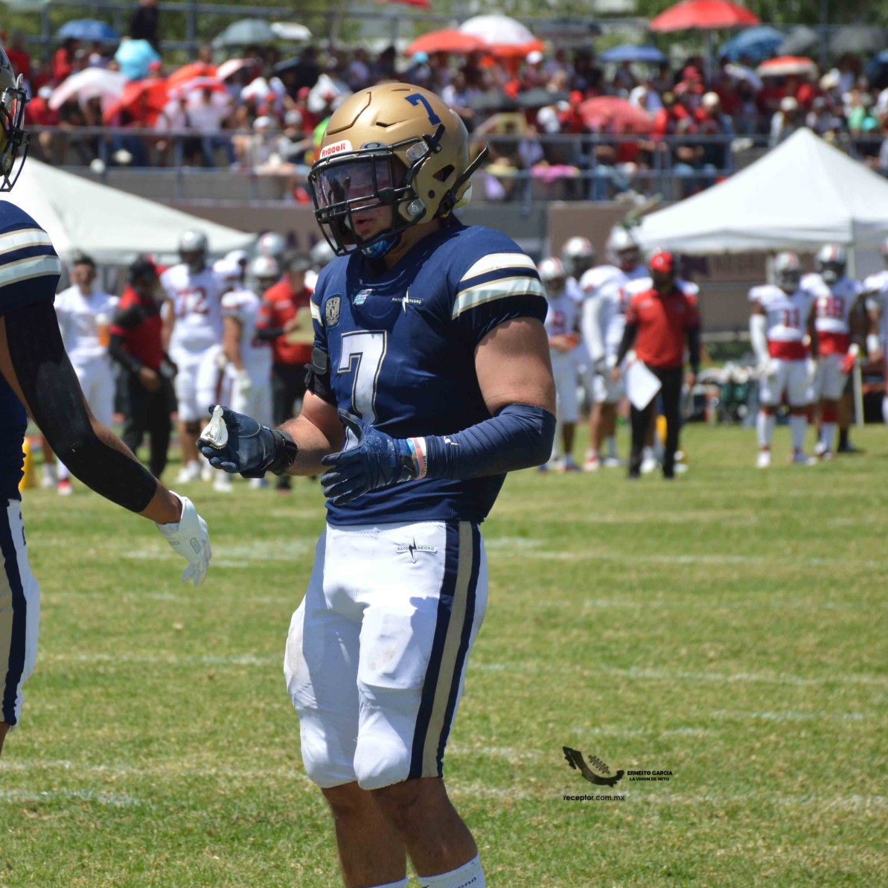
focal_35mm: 223
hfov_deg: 7.8
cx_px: 314
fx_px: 6472
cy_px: 444
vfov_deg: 7.8
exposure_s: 1/1600
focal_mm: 116
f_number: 5.6
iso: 400
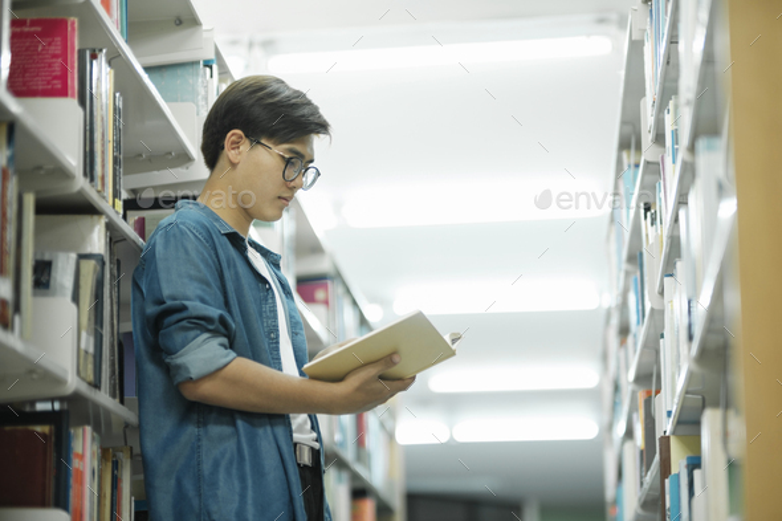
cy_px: 260
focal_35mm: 75
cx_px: 391
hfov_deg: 27.0
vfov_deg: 18.2
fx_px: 1629
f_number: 1.3
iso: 200
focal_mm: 50
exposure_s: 1/125
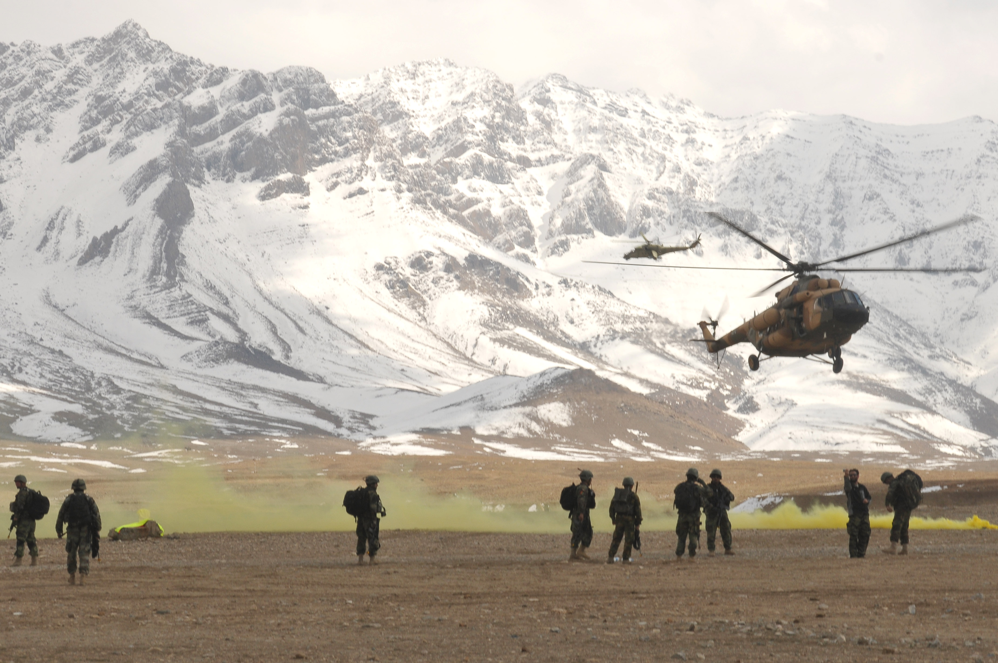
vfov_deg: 13.0
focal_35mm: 105
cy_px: 332
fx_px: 2907
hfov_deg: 19.5
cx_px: 499
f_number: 13
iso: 200
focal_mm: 70
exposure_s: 1/250
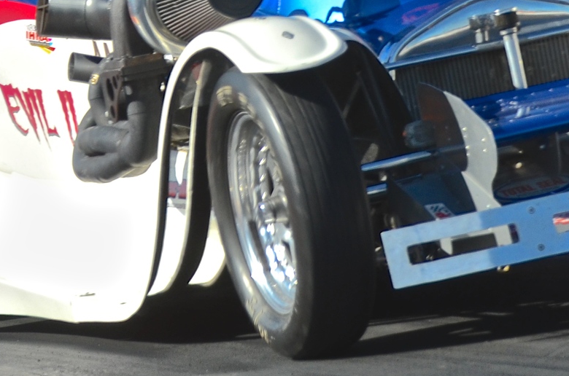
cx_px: 306
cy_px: 15
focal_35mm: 481
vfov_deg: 2.8
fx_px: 7584
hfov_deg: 4.3
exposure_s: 1/1600
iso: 400
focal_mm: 100
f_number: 6.3
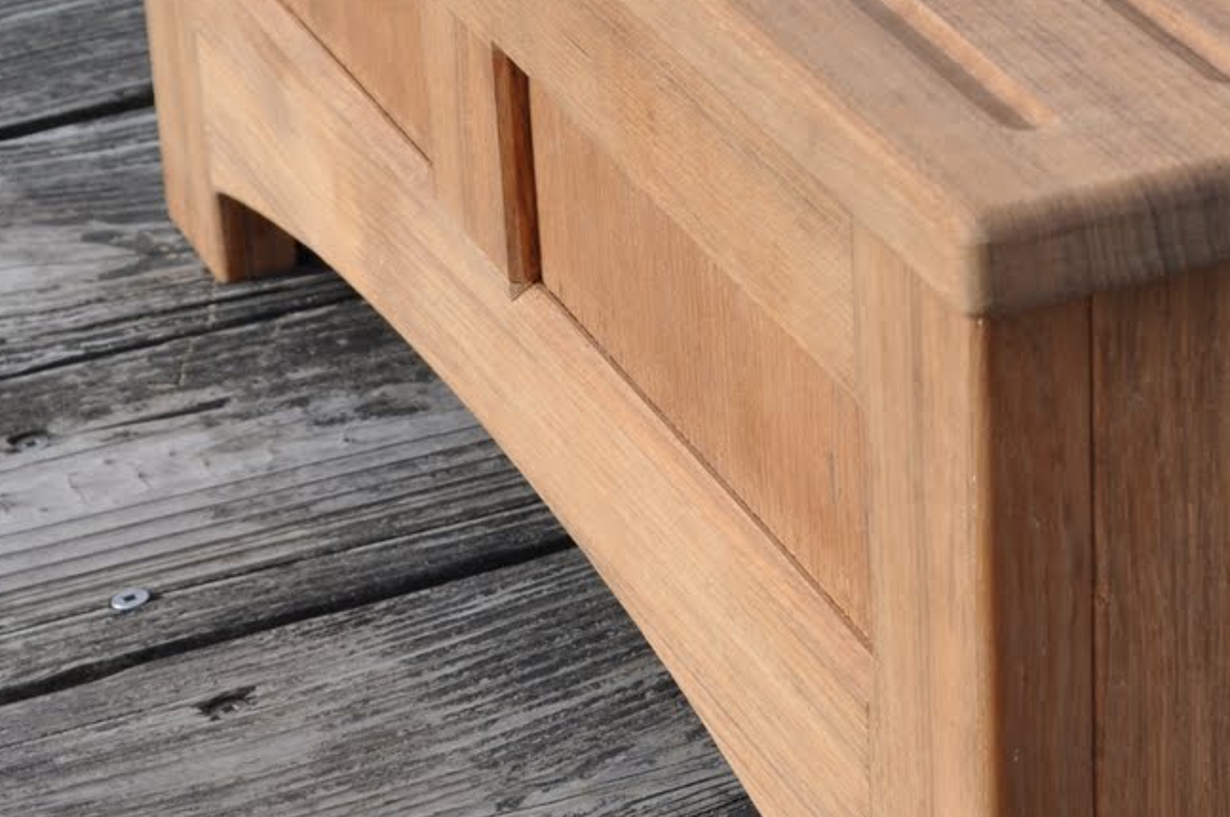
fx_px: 4813
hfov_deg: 14.5
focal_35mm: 141
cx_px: 914
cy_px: 297
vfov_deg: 9.7
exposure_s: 1/320
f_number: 9
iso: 200
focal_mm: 38
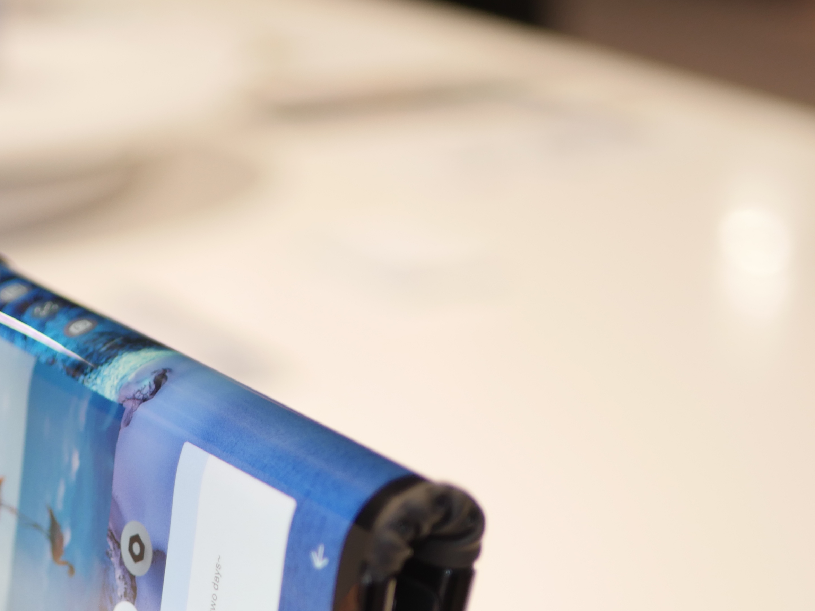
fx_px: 2307
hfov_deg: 19.8
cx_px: 132
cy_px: 584
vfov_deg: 14.9
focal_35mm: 98
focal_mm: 25
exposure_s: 1/125
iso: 250
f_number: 1.7
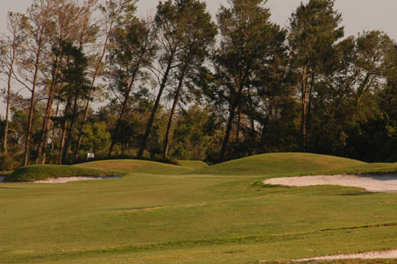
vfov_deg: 3.5
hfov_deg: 5.3
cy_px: 146
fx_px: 4265
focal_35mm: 387
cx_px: 244
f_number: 13
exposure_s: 1/160
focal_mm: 180
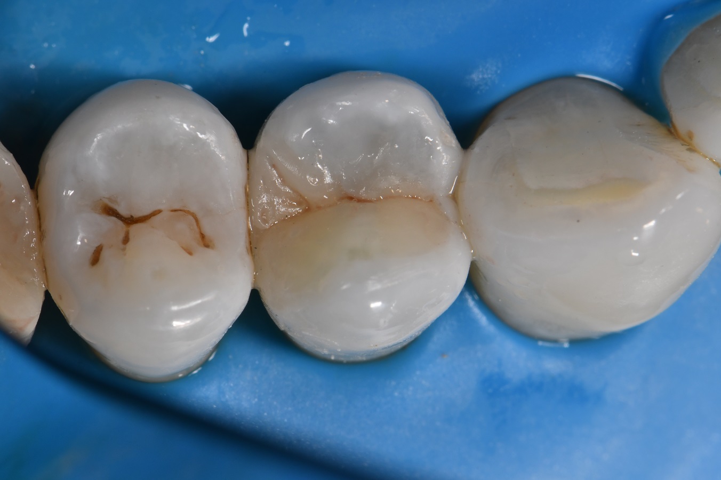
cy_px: 240
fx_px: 3143
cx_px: 360
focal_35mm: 157
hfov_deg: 13.1
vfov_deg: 8.7
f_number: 32
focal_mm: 105
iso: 200
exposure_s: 1/160
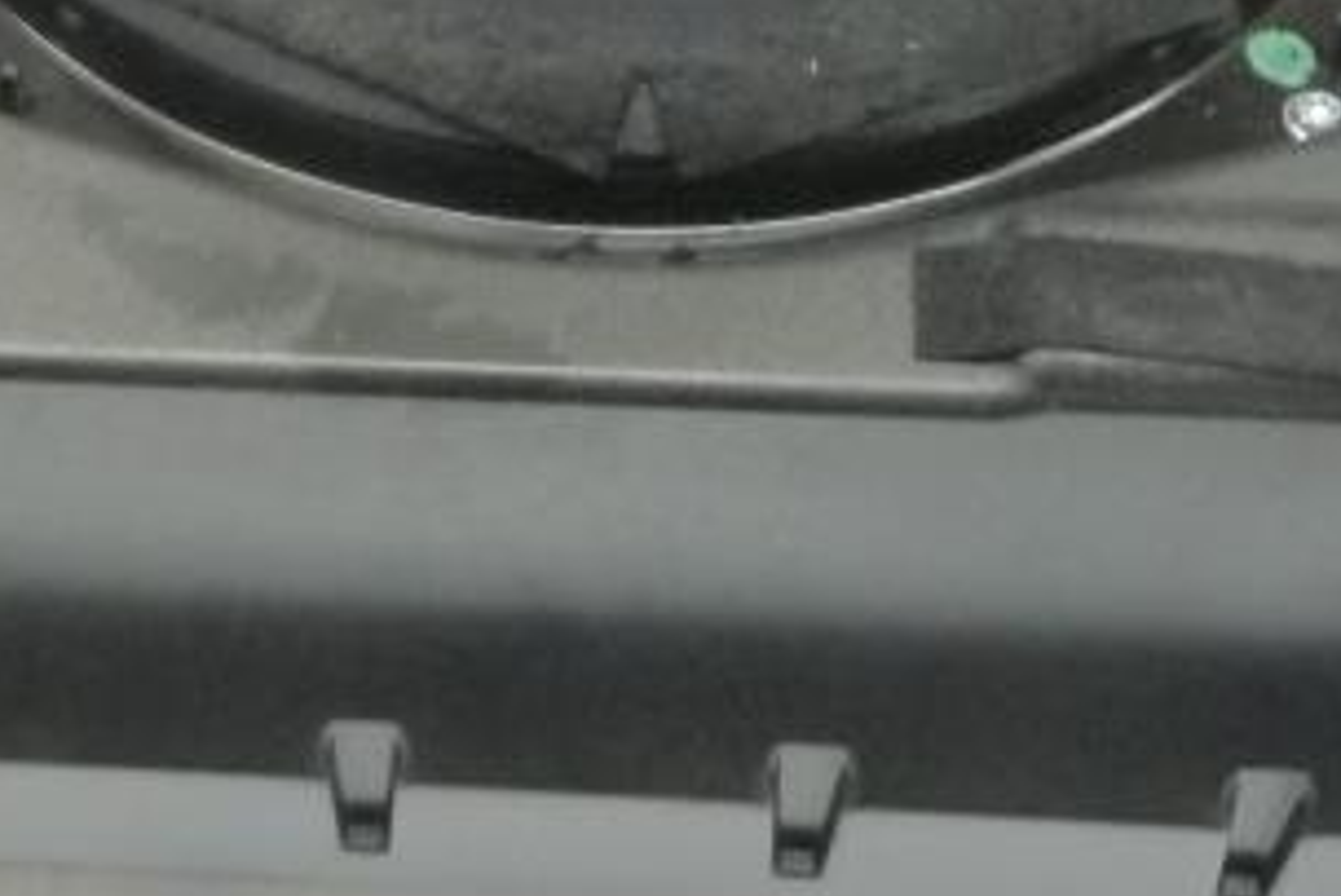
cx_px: 18
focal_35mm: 98
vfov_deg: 13.8
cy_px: -22
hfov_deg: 20.2
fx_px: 3652
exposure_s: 1/20
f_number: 3.3
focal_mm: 4.7
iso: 400
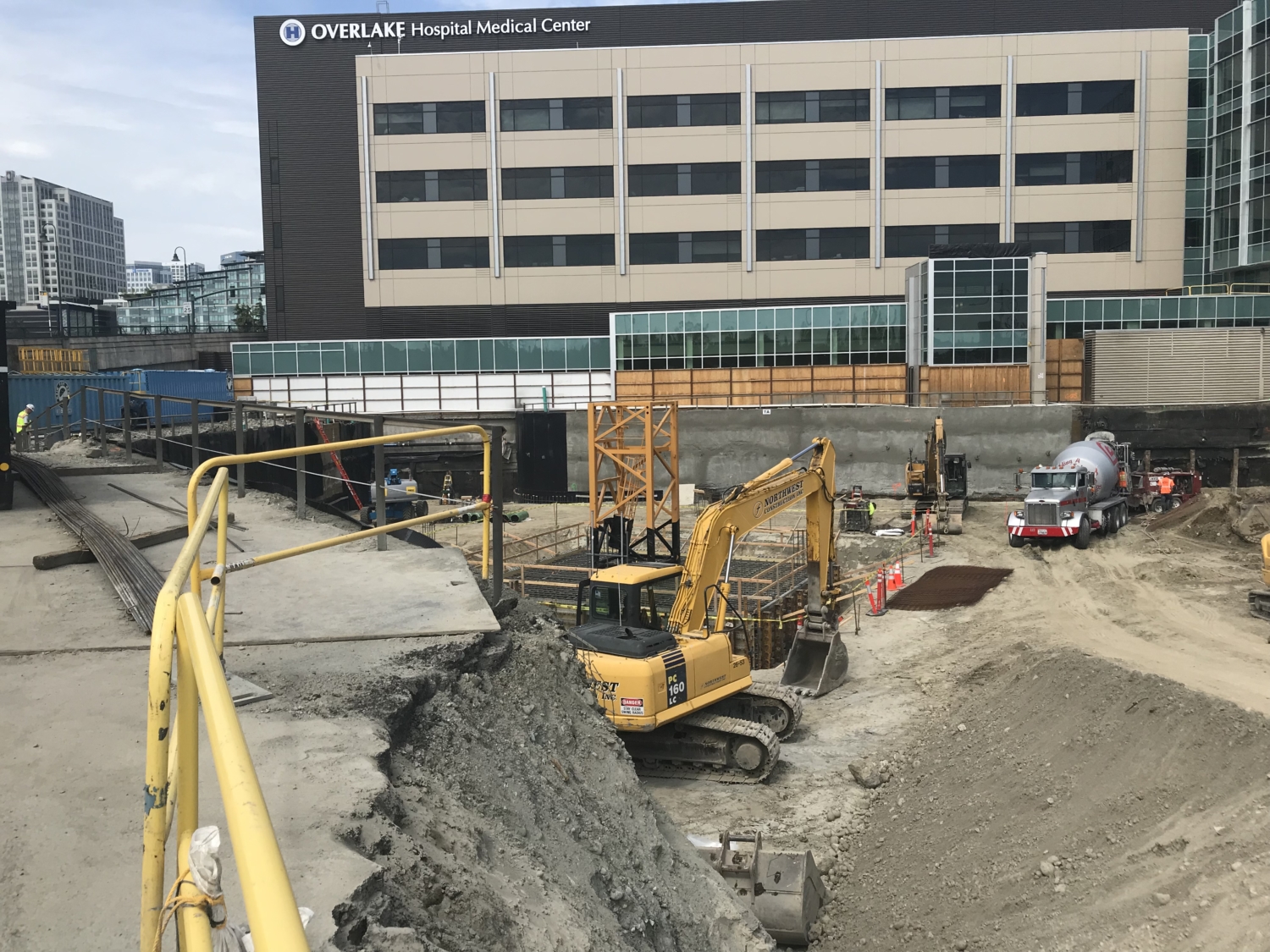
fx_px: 1027
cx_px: 635
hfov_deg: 63.4
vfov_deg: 49.7
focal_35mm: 28
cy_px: 476
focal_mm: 3.99
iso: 20
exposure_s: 1/2591
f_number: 1.8
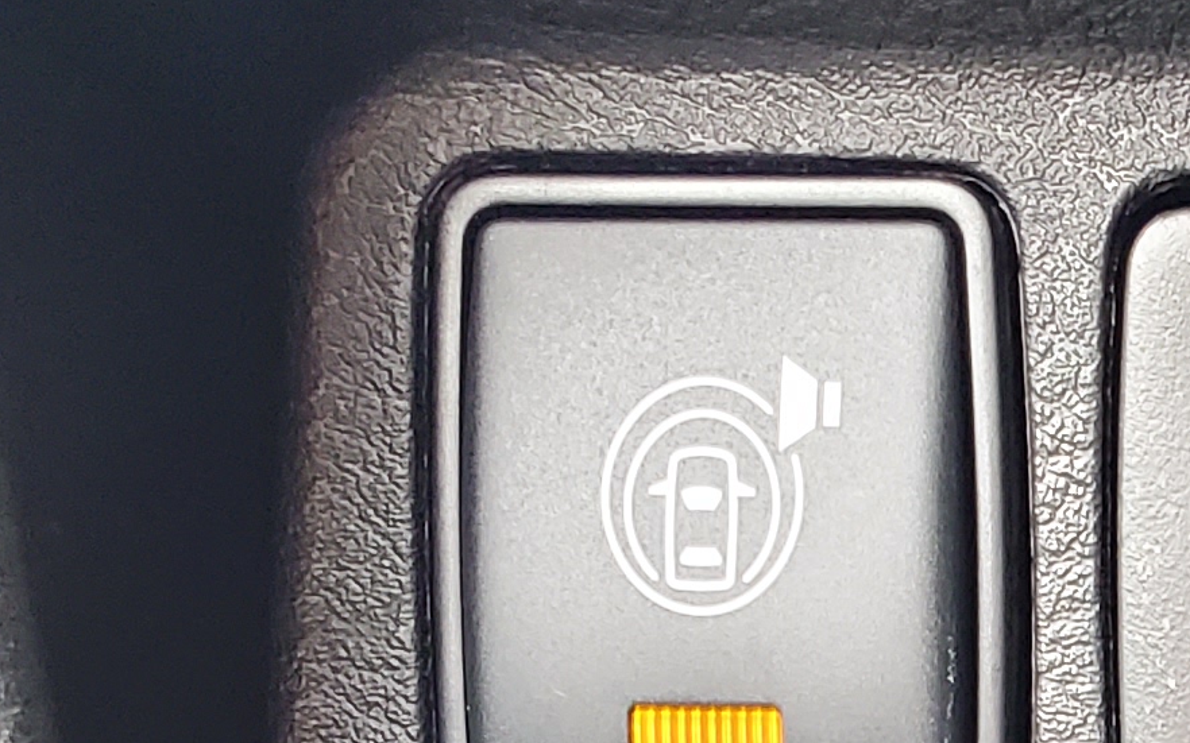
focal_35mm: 126
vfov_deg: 9.5
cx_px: 2071
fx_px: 4086
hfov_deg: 14.7
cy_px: 1642
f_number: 2.4
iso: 250
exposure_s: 1/120
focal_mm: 4.3
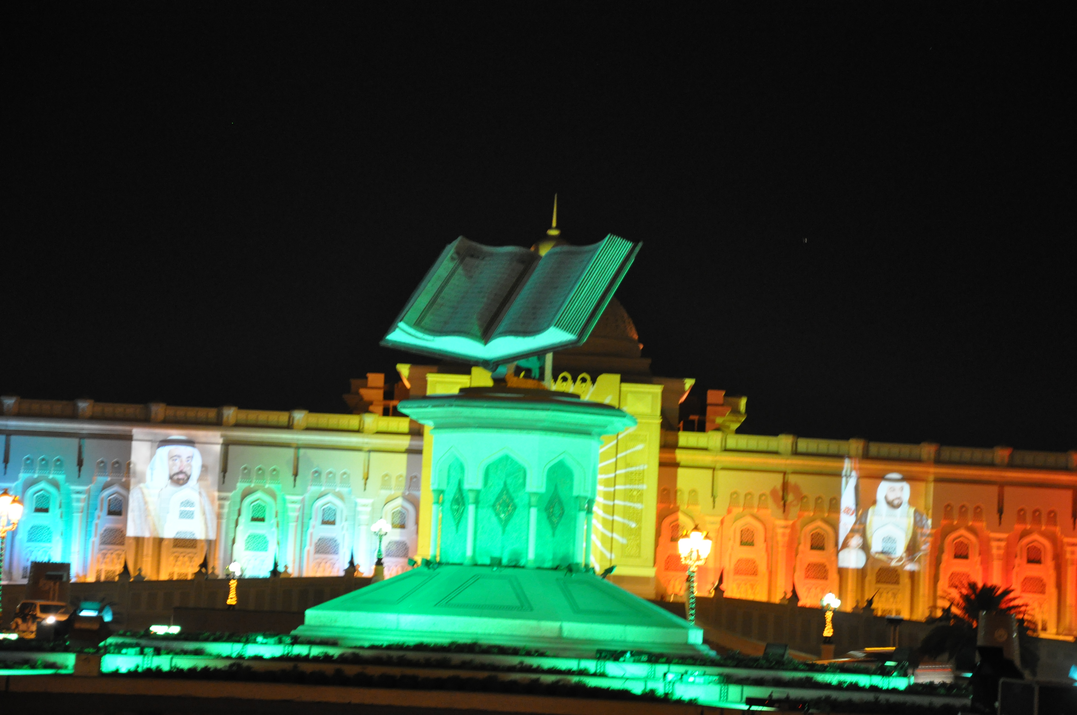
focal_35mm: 112
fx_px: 3362
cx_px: 538
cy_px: 358
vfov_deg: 12.1
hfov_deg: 18.2
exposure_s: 1/10
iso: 1600
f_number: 5.3
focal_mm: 75
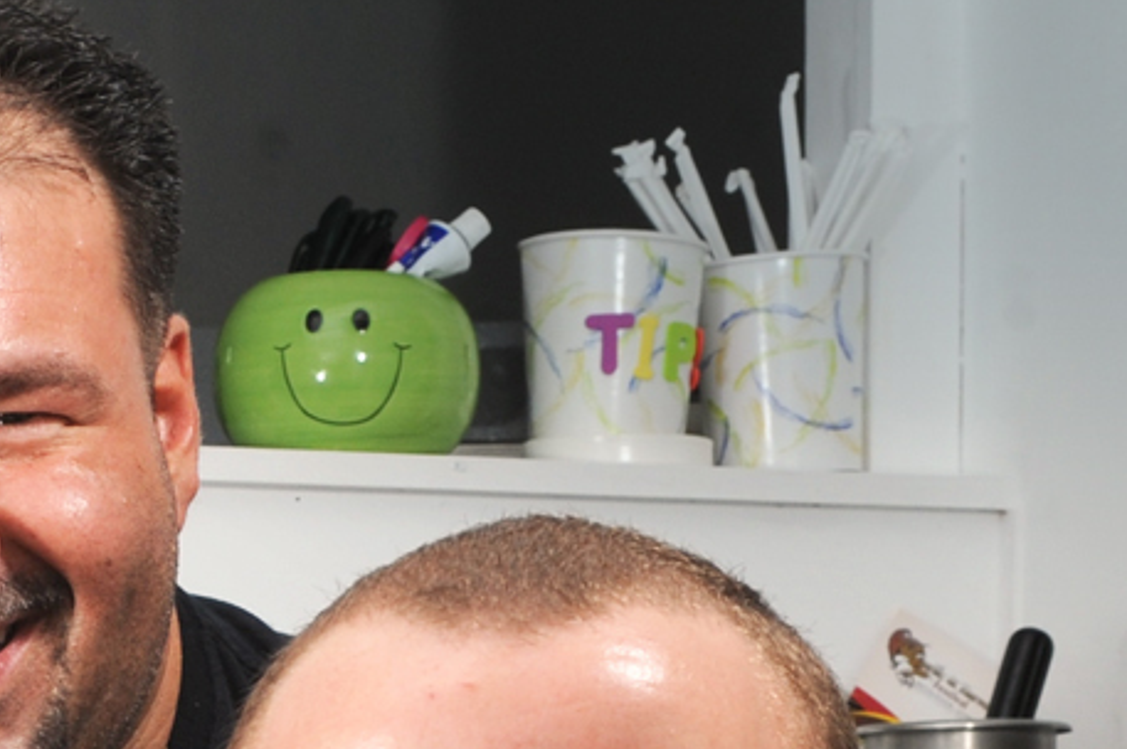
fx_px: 4317
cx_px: -5
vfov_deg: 9.5
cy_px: 1266
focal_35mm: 138
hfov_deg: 14.6
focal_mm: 35
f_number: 11
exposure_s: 1/250
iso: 400
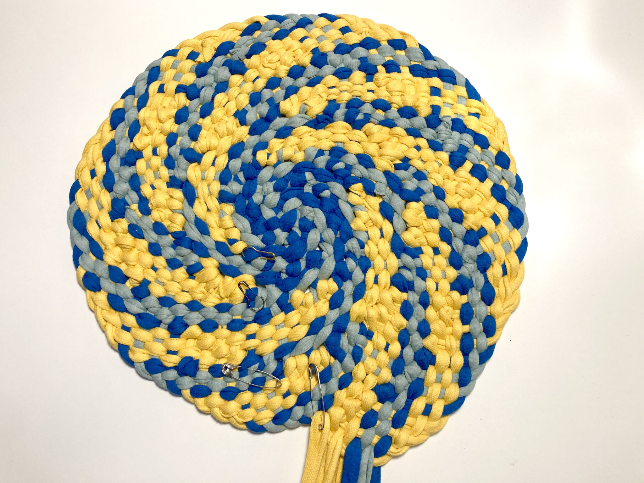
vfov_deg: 49.7
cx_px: 322
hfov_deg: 63.4
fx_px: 521
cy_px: 242
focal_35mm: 28
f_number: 1.8
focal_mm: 3.99
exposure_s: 1/50
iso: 64
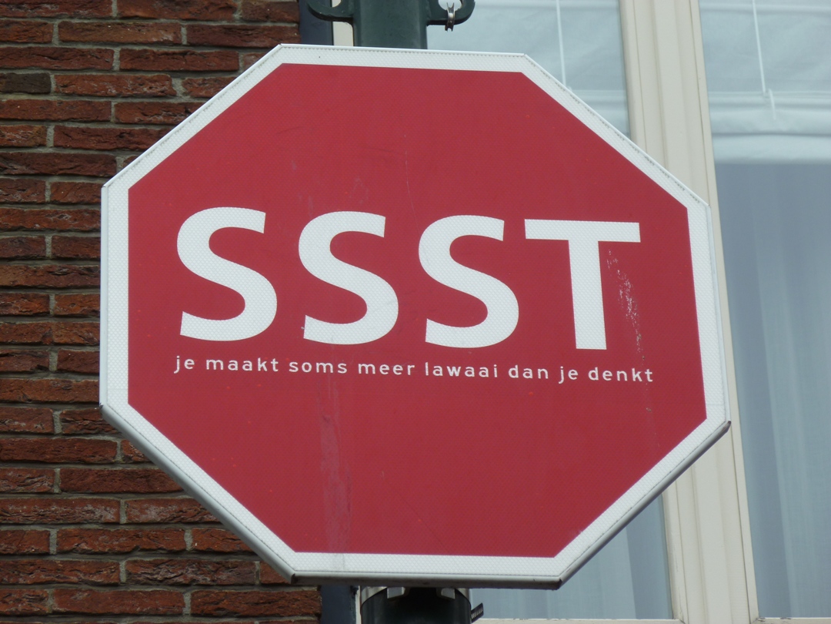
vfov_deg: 9.2
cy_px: 312
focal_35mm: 161
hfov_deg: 12.3
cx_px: 416
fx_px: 3865
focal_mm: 28.7
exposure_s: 1/160
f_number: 5.3
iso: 80
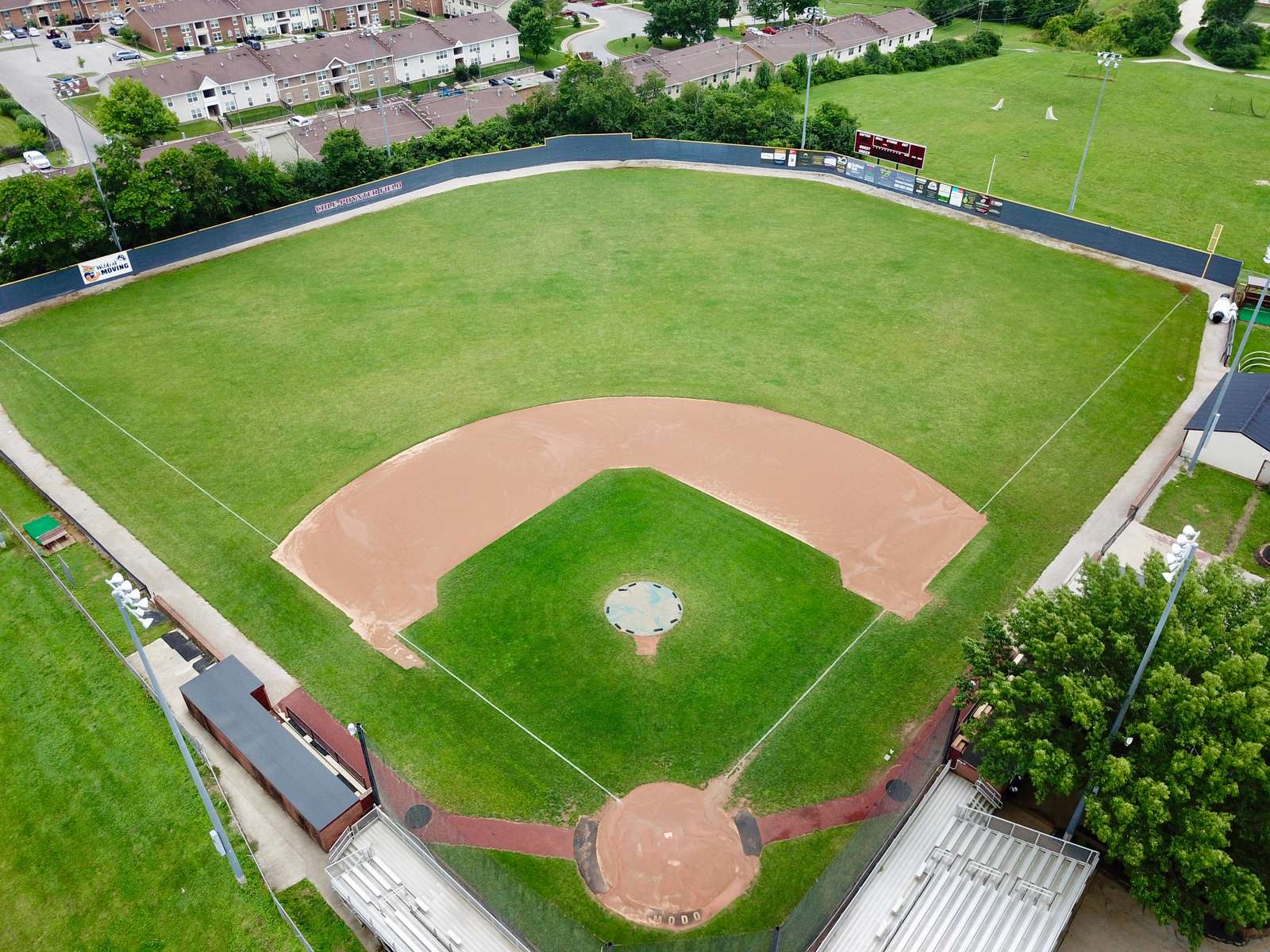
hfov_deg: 67.3
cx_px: 635
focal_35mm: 26
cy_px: 476
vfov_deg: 53.1
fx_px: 954
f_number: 2.2
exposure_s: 1/518
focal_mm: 4.73
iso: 100
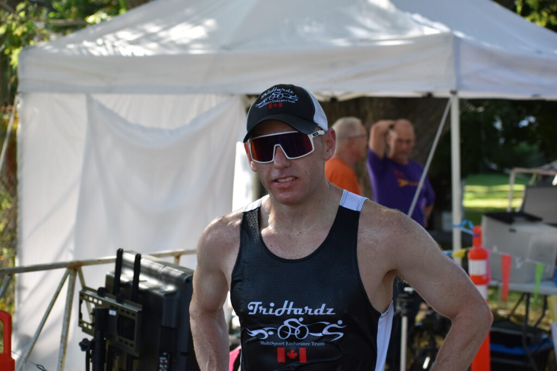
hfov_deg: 19.5
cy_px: 186
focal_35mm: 105
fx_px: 1625
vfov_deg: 13.0
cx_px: 278
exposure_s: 1/500
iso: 400
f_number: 5.6
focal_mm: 70
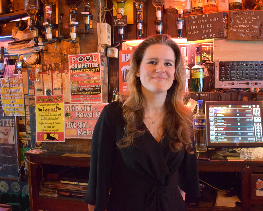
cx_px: 145
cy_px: 107
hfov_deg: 57.1
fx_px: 241
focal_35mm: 31
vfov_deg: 47.1
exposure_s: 1/25
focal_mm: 18
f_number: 3.5
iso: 6400
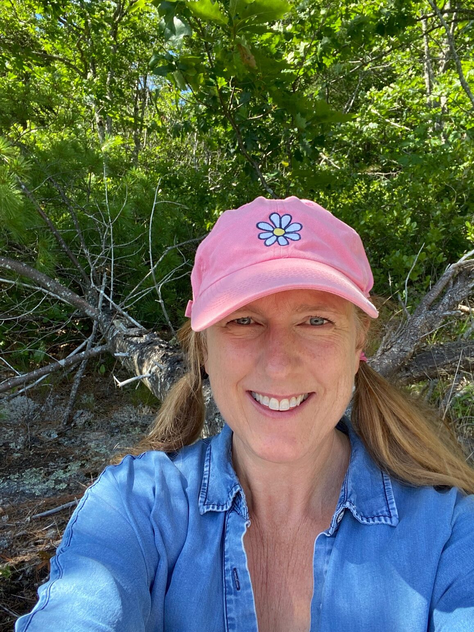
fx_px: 548
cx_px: 237
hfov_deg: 46.8
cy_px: 316
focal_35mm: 30
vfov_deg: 60.0
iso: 25
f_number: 2.2
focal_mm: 2.71
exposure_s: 1/279
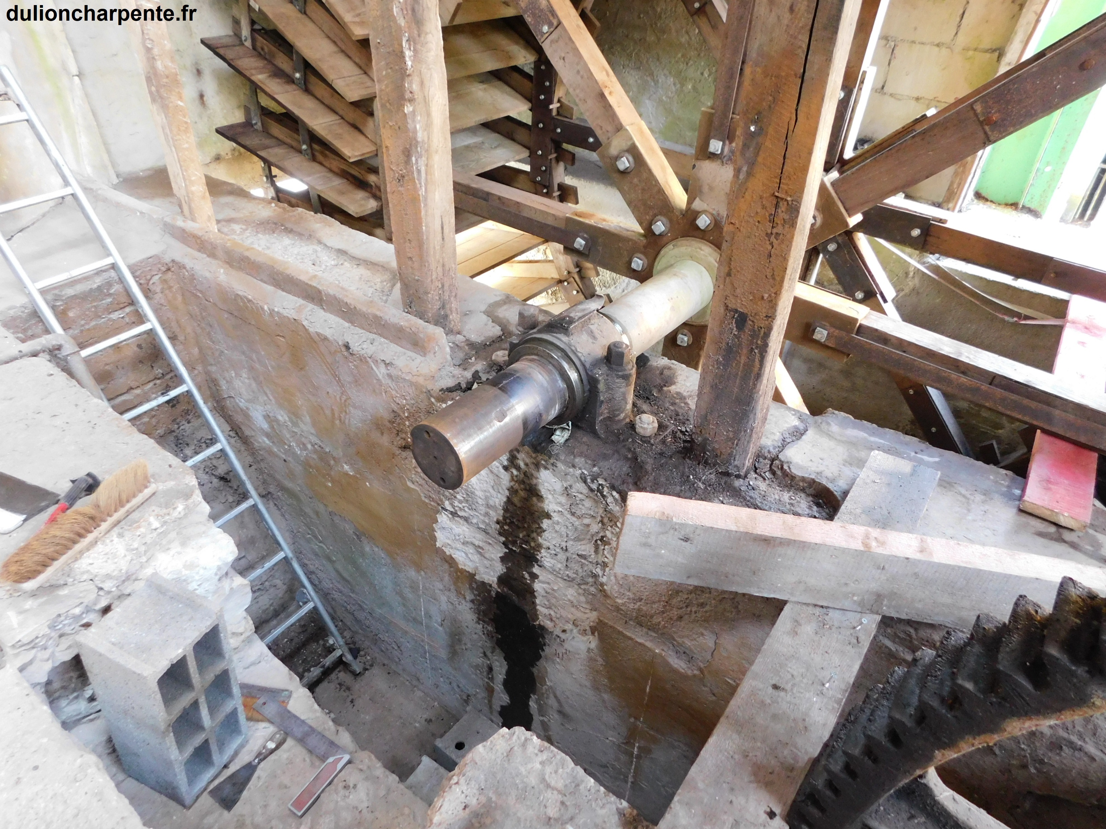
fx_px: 735
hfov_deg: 73.9
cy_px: 414
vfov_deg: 58.9
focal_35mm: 23
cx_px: 553
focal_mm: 4
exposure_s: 1/8
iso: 450
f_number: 3
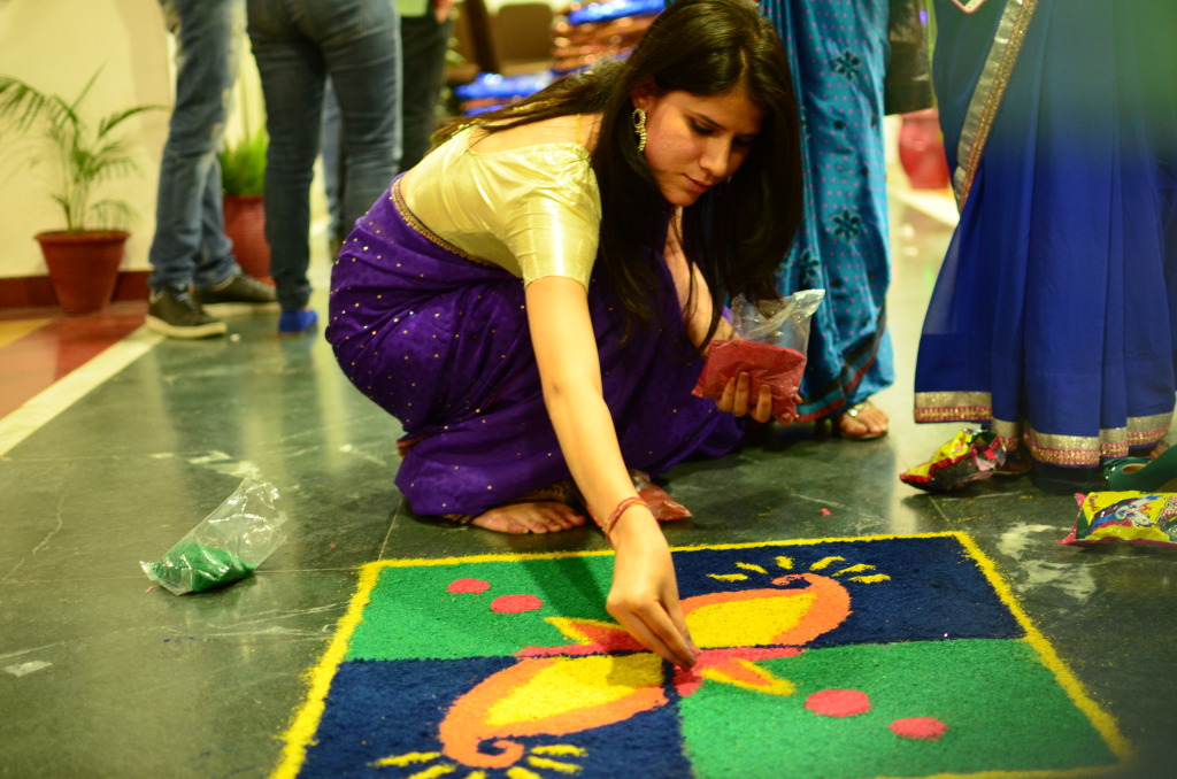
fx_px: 1713
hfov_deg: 37.9
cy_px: 390
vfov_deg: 25.6
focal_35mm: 52
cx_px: 588
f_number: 1.8
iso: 800
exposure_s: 1/20
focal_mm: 35
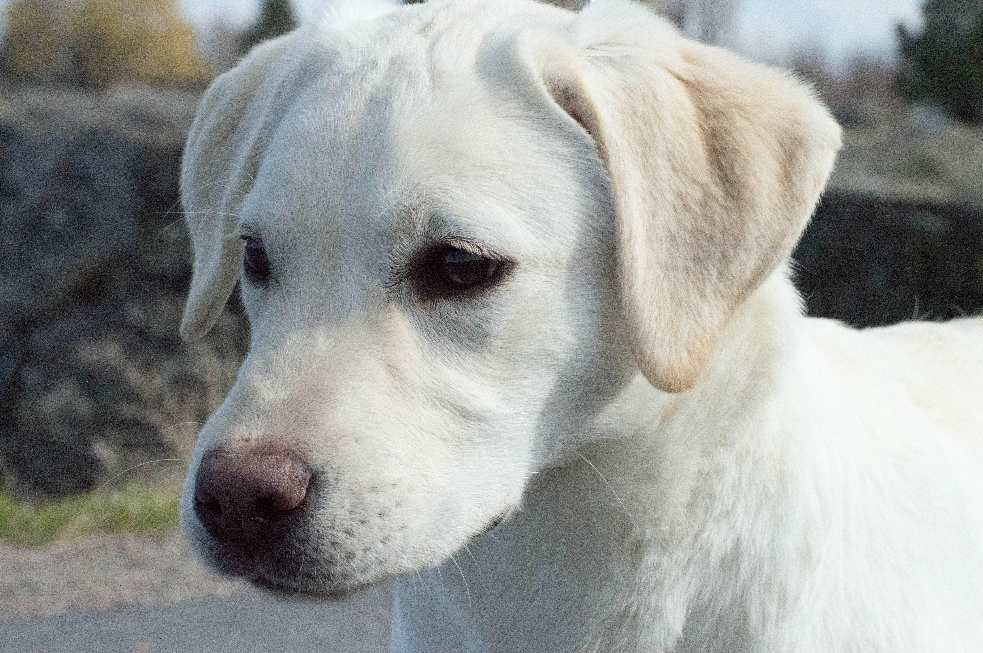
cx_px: 492
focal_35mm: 117
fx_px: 3192
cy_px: 326
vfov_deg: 11.7
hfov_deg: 17.5
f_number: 25
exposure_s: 1/4000
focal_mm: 78
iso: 12800
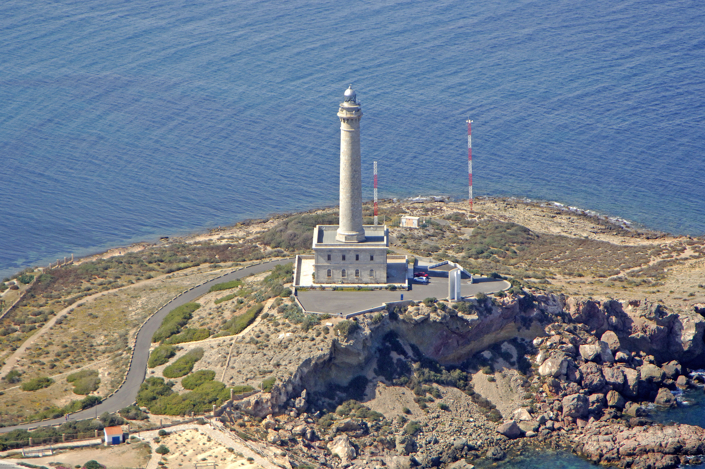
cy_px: 234
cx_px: 352
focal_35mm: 150
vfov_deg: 9.1
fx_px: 2934
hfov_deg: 13.7
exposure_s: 1/1000
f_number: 6
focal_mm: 100
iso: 400
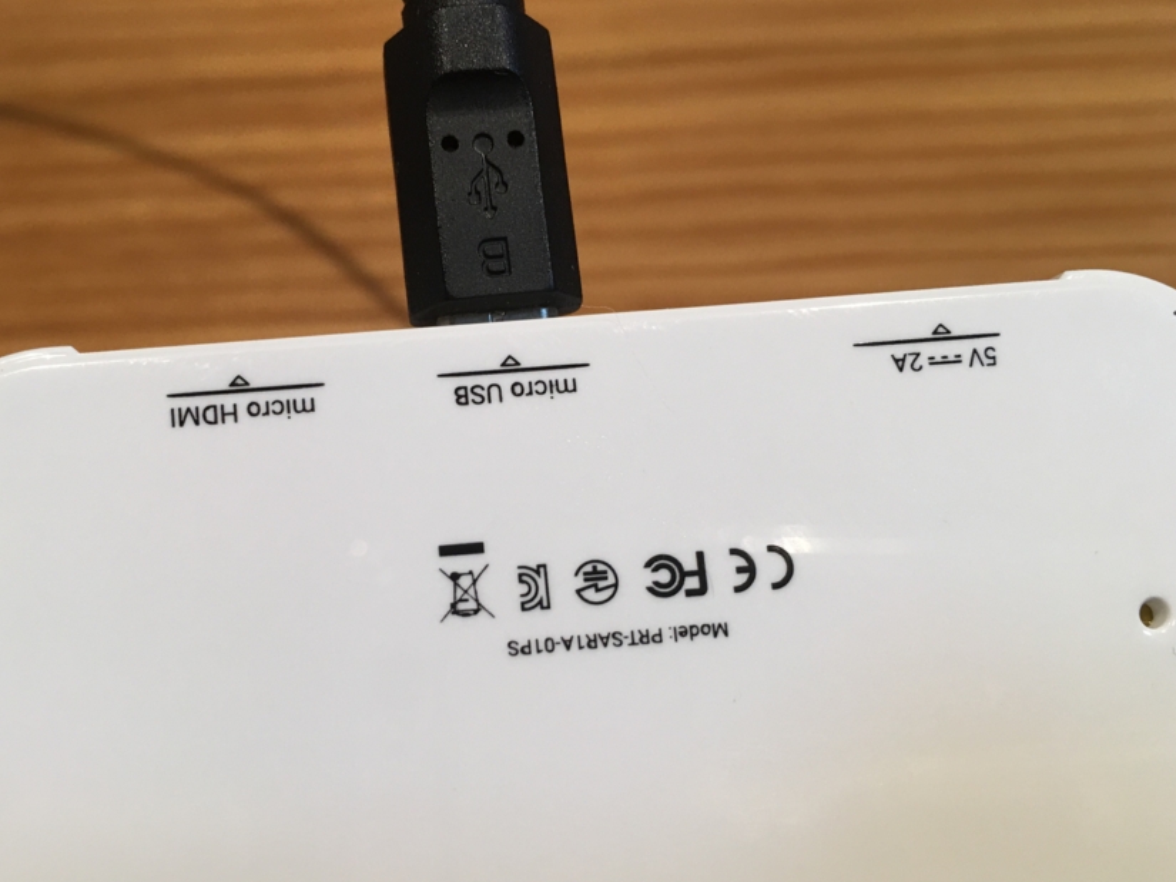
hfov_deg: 51.1
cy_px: 513
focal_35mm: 36
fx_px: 1223
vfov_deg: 39.6
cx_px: 490
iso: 40
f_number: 2.2
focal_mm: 4.15
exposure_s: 1/30
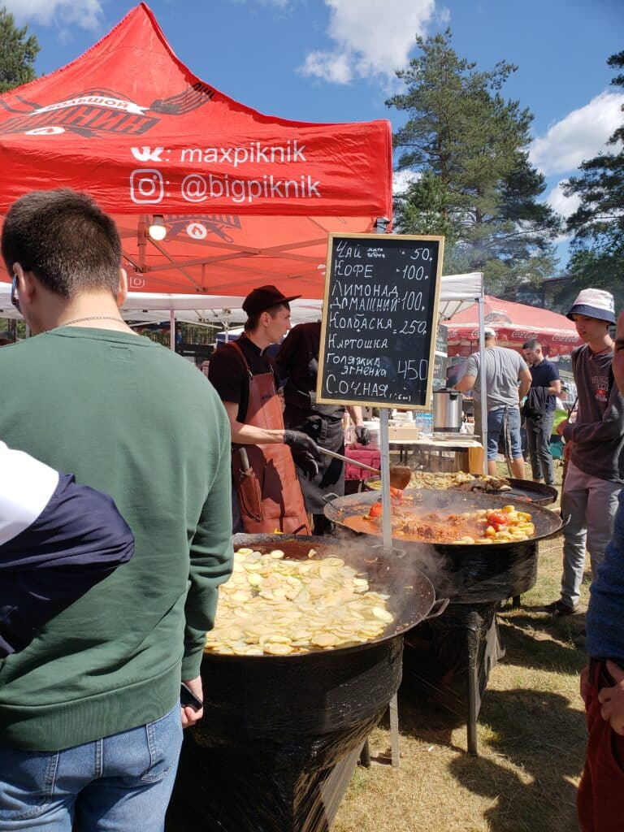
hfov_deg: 53.1
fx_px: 625
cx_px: 312
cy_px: 416
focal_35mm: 26
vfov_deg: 67.3
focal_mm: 4.3
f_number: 2.4
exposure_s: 1/1249
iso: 50
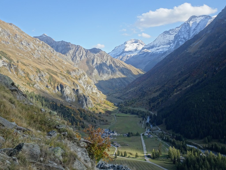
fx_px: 261
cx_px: 113
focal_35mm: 40
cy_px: 85
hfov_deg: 46.8
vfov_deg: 36.0
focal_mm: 6.8
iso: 80
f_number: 4
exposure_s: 1/200
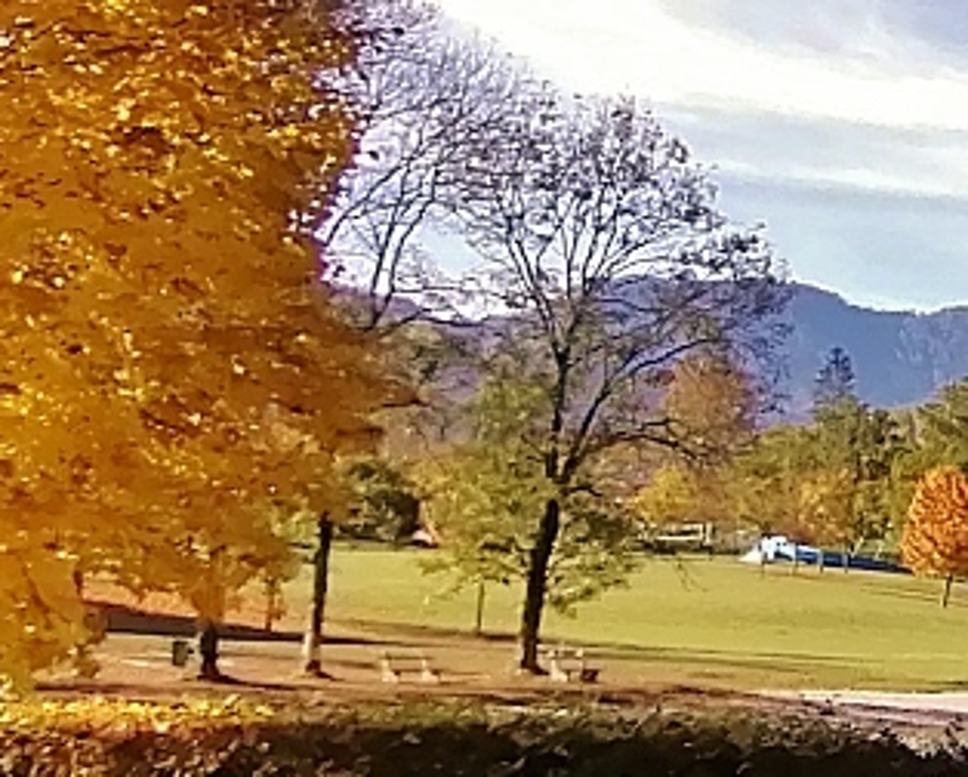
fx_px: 2725
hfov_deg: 16.8
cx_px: 1736
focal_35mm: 95
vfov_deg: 16.2
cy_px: 256
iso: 50
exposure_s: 1/732
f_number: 2.4
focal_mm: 2.7
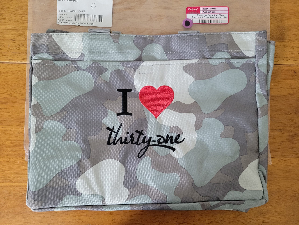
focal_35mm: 26
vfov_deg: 53.1
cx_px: 150
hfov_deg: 67.3
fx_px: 225
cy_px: 112
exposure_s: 1/40
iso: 500
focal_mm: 5.4
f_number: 1.8
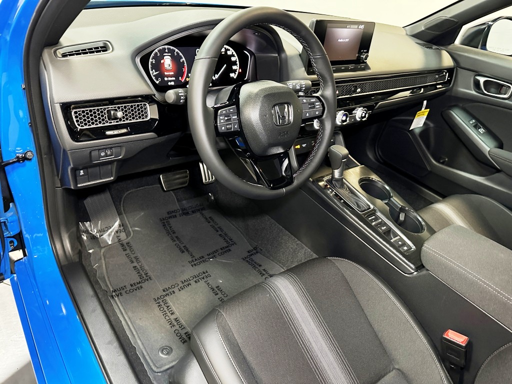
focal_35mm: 24
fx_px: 355
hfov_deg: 71.6
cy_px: 192
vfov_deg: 56.8
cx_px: 256
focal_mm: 6.86
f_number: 1.78
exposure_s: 1/30
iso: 1000
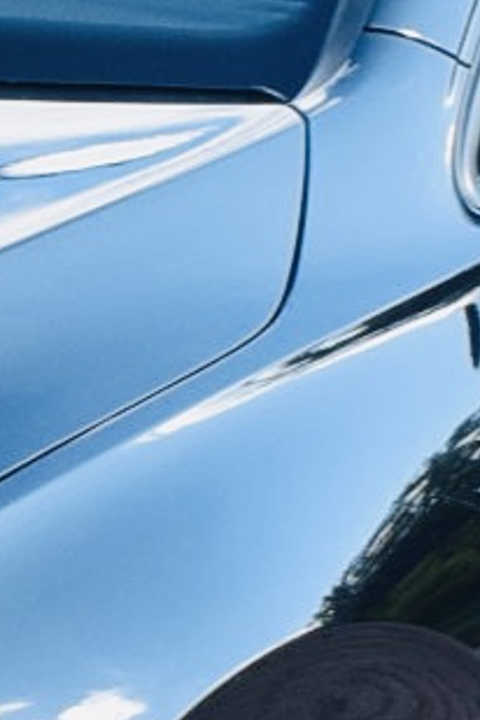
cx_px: -576
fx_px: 6676
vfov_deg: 6.1
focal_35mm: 334
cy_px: 785
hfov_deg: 4.1
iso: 400
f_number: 9
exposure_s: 1/160
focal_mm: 23
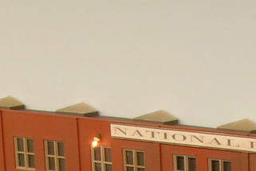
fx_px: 1931
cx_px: 262
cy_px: 355
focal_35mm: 271
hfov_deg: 7.6
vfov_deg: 5.0
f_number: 22
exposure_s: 1/1.3
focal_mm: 29
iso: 400
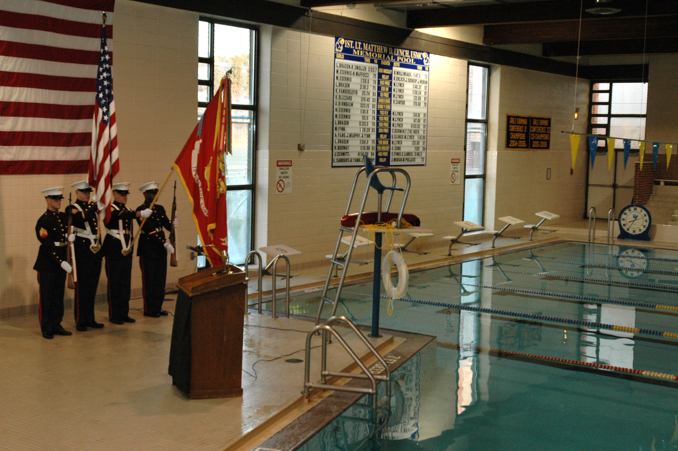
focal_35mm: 52
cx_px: 339
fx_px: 988
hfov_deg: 37.9
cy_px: 226
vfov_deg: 25.7
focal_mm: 35
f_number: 5.6
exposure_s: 1/60
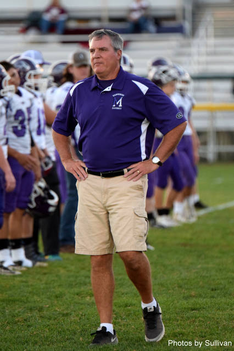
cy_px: 176
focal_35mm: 300
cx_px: 117
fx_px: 2928
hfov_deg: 4.6
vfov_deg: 6.9
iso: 1600
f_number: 2.8
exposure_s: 1/2000
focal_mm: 200
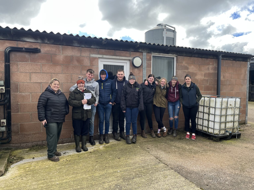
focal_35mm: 26
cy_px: 95
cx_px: 127
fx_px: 191
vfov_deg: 53.1
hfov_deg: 67.3
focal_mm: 5.1
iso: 50
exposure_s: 1/718
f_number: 1.6
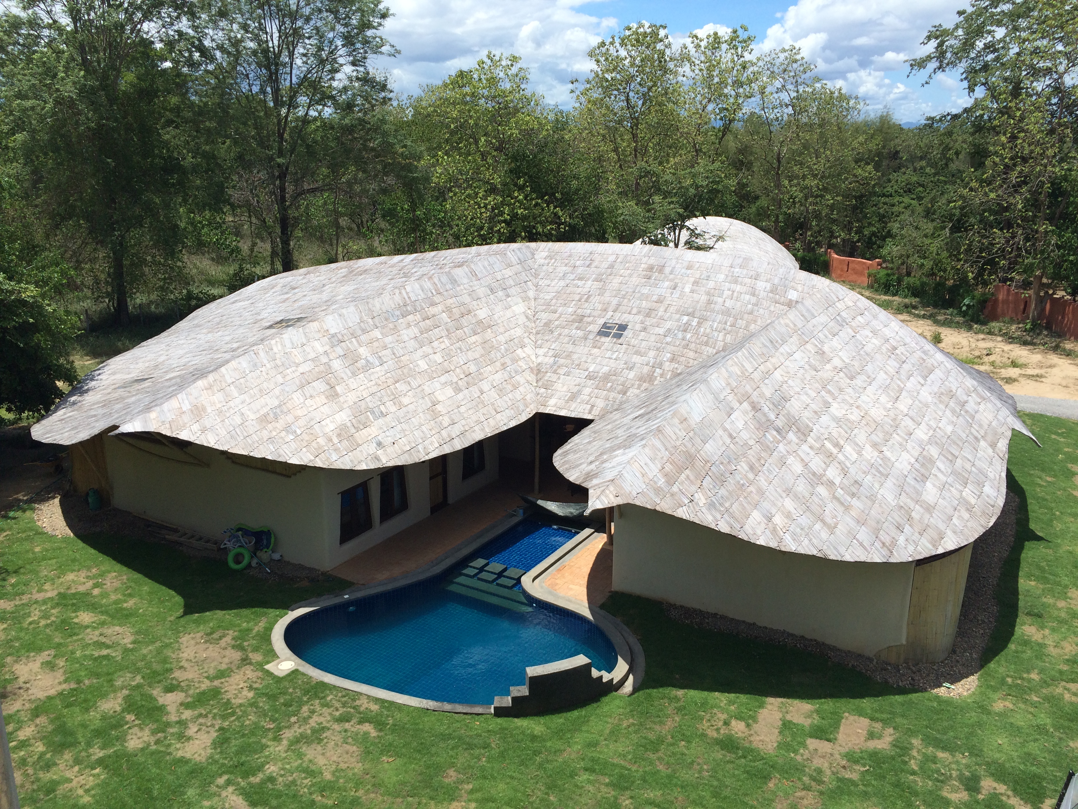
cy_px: 404
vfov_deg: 48.2
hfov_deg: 61.7
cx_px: 539
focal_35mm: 29
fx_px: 903
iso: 32
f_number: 2.2
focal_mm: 4.15
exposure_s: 1/2415
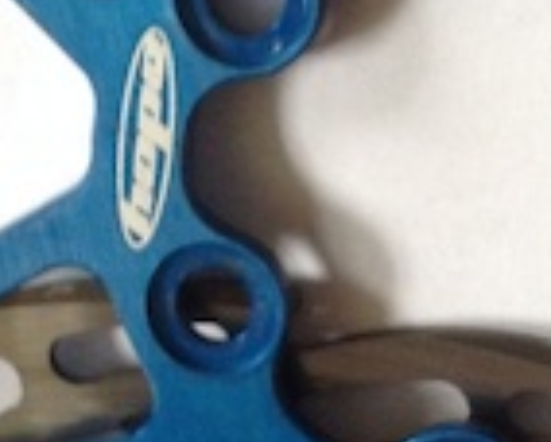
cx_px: 648
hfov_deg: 9.9
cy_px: 523
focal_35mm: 192
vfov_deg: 8.0
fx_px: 3135
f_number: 2.4
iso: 80
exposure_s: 1/15
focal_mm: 4.28
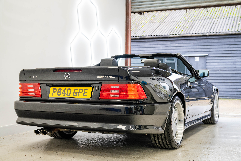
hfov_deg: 41.1
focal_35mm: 48
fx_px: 321
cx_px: 120
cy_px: 80
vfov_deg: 28.1
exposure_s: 1/40
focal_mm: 48
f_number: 4
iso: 800
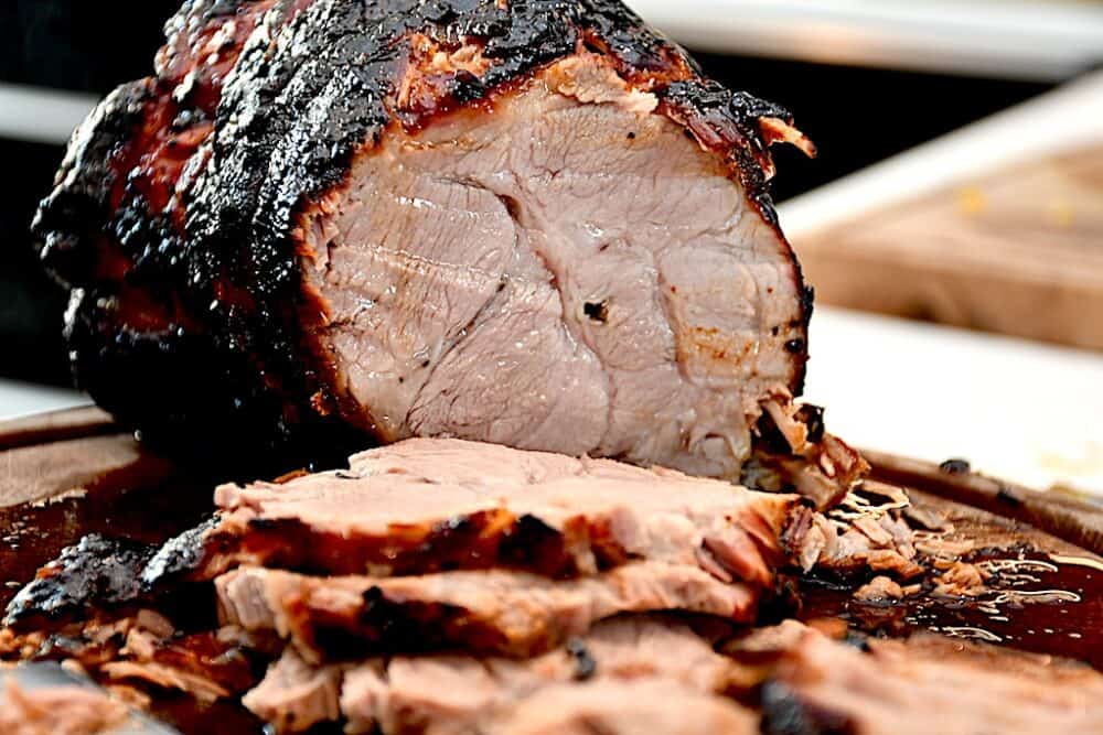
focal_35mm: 93
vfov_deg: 14.7
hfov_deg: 21.9
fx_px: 2850
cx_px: 552
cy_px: 368
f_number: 5
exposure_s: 1/60
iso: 800
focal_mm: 62
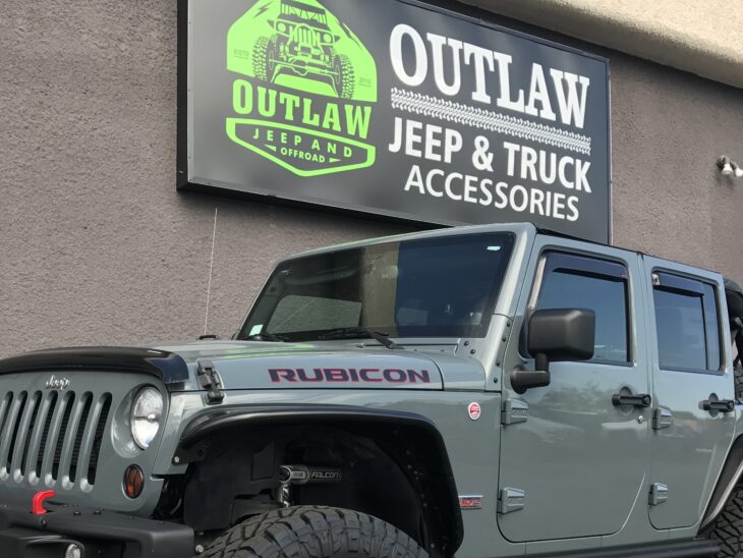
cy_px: 450
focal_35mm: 46
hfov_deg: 41.1
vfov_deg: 30.7
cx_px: 318
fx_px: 988
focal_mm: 3.99
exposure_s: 1/447
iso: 20
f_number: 1.8
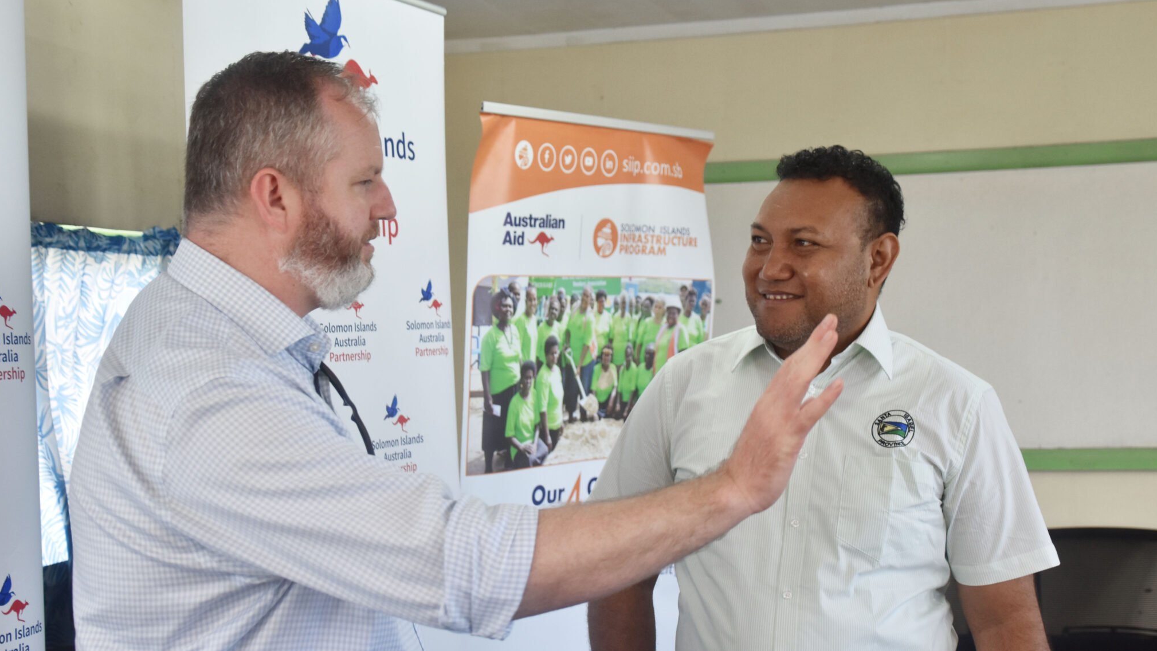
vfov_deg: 23.5
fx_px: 1565
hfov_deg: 40.6
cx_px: 575
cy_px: 334
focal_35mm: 51
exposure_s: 1/100
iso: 400
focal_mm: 32
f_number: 4
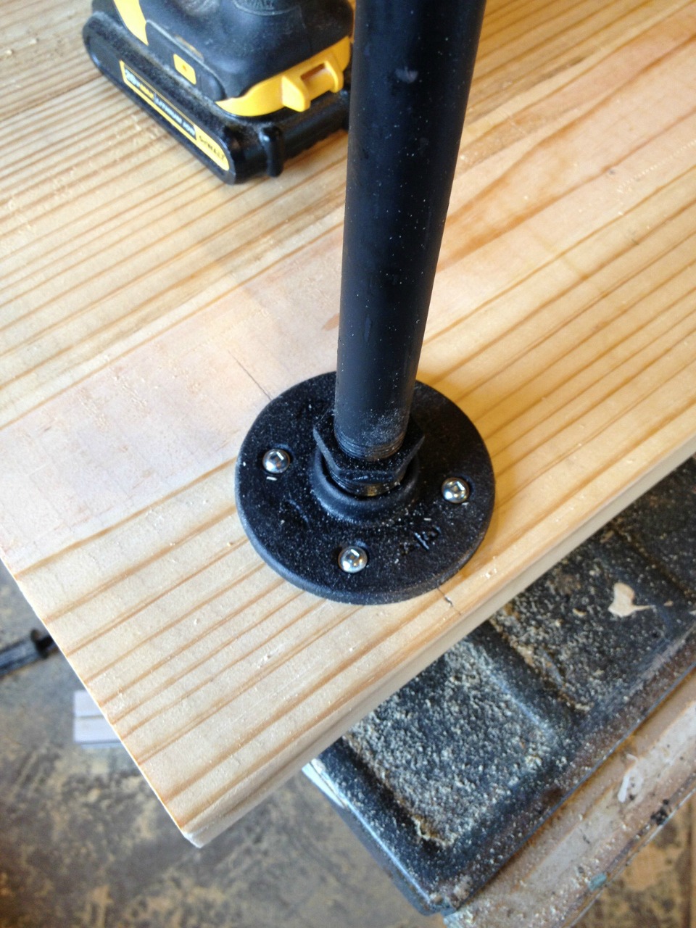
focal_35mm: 35
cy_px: 464
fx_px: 938
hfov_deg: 40.7
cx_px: 348
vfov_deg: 52.6
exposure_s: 1/20
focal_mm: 4.28
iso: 80
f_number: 2.4
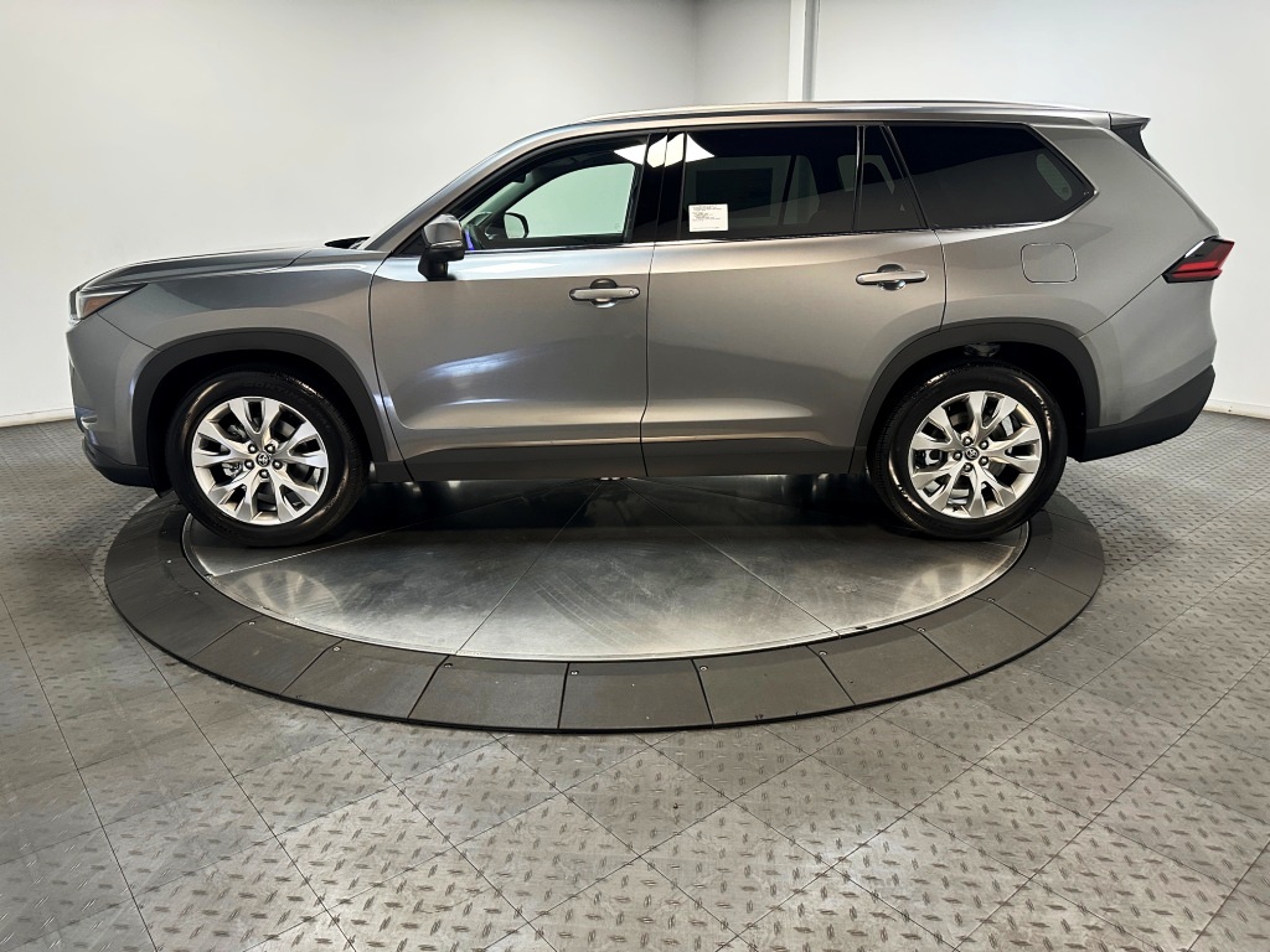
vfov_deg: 56.8
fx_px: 881
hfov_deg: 71.6
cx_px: 635
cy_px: 476
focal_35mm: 24
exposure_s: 1/60
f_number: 1.78
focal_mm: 6.86
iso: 400
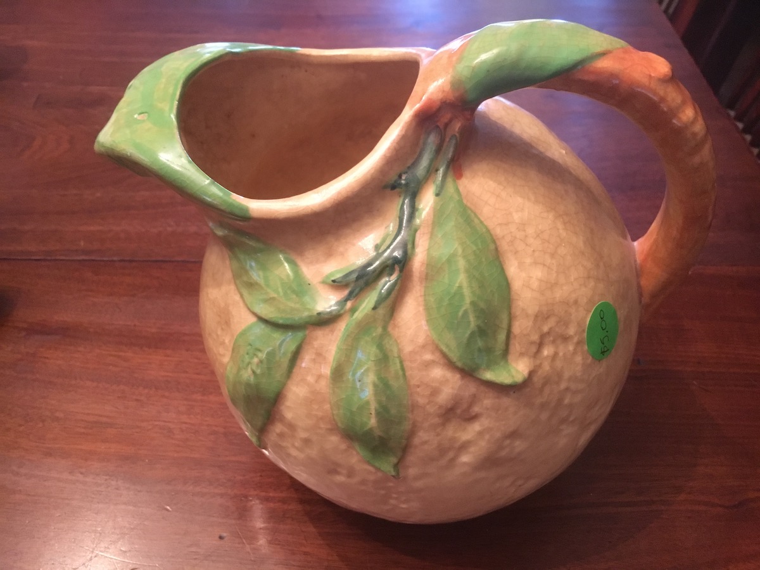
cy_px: 285
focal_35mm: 29
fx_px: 637
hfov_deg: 61.7
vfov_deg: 48.2
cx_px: 380
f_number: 2.2
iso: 250
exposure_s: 1/15
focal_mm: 4.15
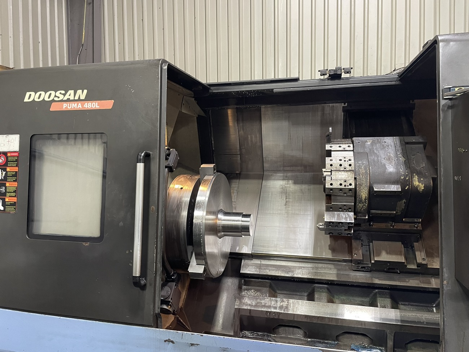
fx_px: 352
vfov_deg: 53.1
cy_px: 176
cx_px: 234
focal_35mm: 26
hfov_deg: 67.3
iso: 200
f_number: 1.6
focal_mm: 4.2
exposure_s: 1/40
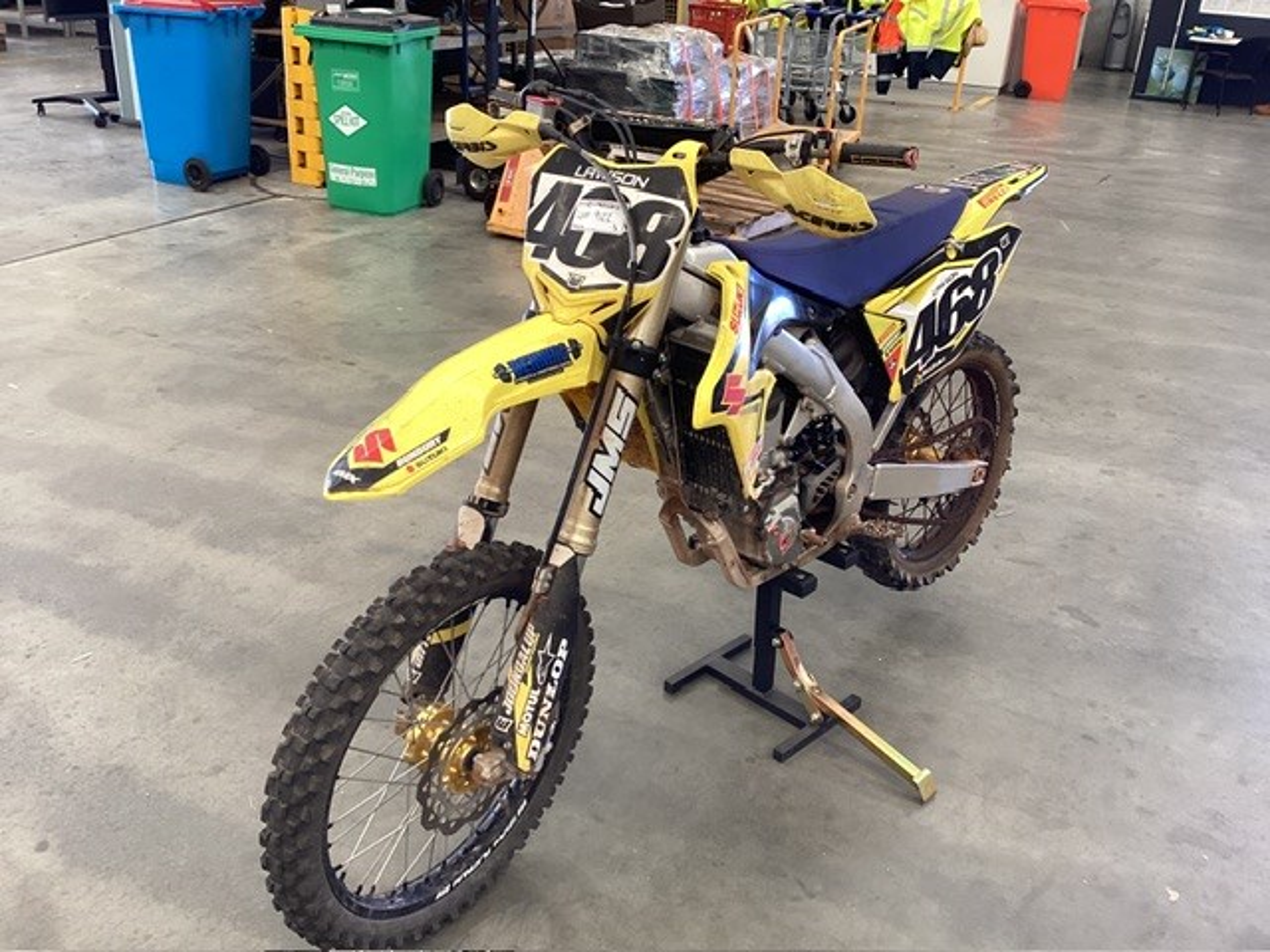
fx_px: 1137
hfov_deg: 58.4
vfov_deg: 45.4
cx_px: 635
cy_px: 476
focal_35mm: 31
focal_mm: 3.3
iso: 100
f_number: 2.4
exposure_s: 1/50
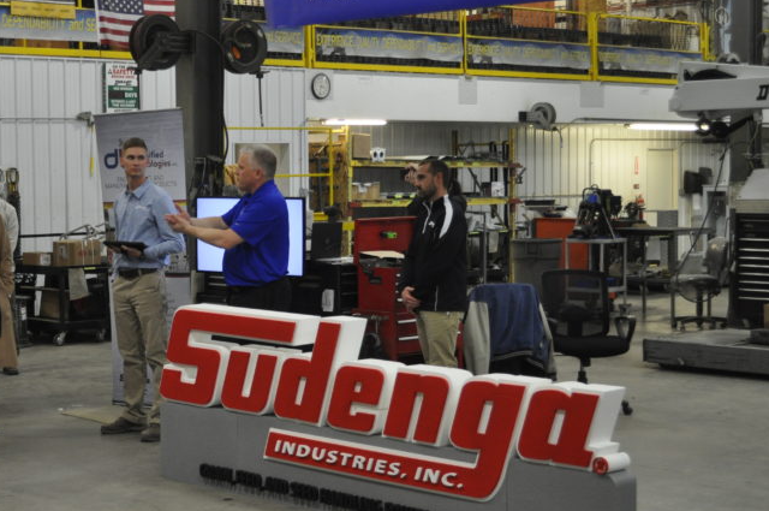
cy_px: 259
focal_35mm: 72
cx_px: 178
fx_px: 1536
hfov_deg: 27.7
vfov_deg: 18.9
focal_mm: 30
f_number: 4.5
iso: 800
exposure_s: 1/50
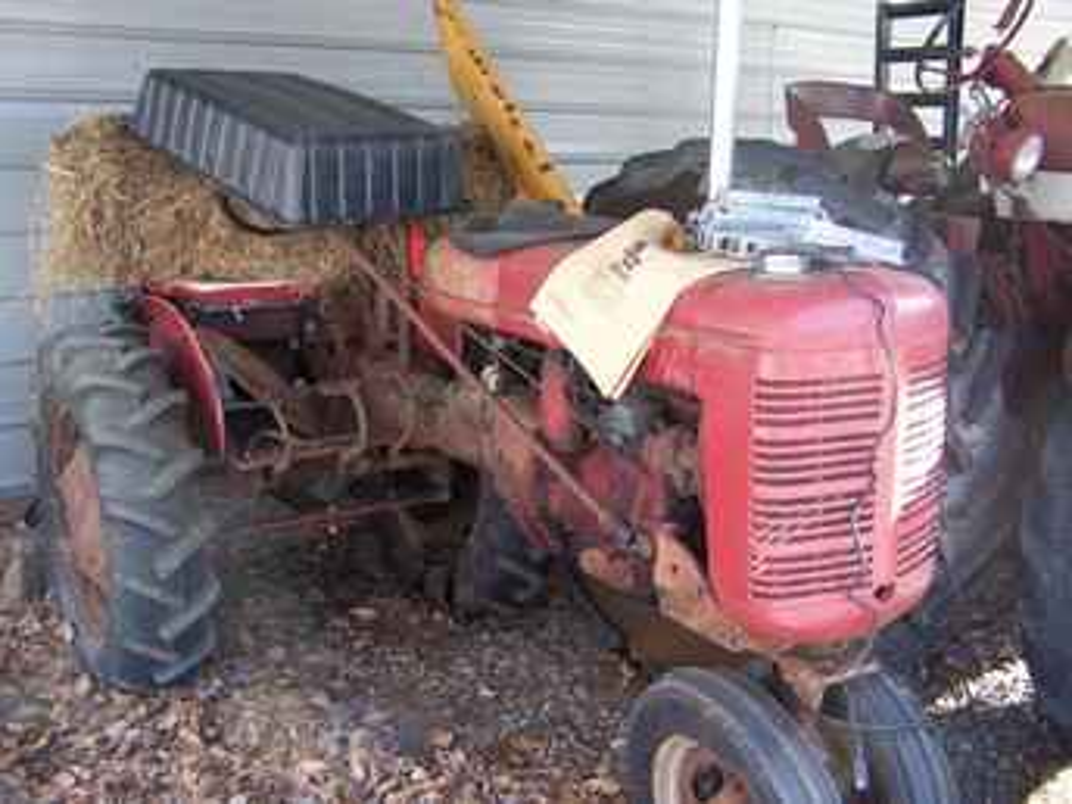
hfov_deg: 49.0
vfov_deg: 37.7
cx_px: 536
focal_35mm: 38
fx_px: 1177
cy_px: 402
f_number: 2.8
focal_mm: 6.3
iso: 80
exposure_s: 1/30
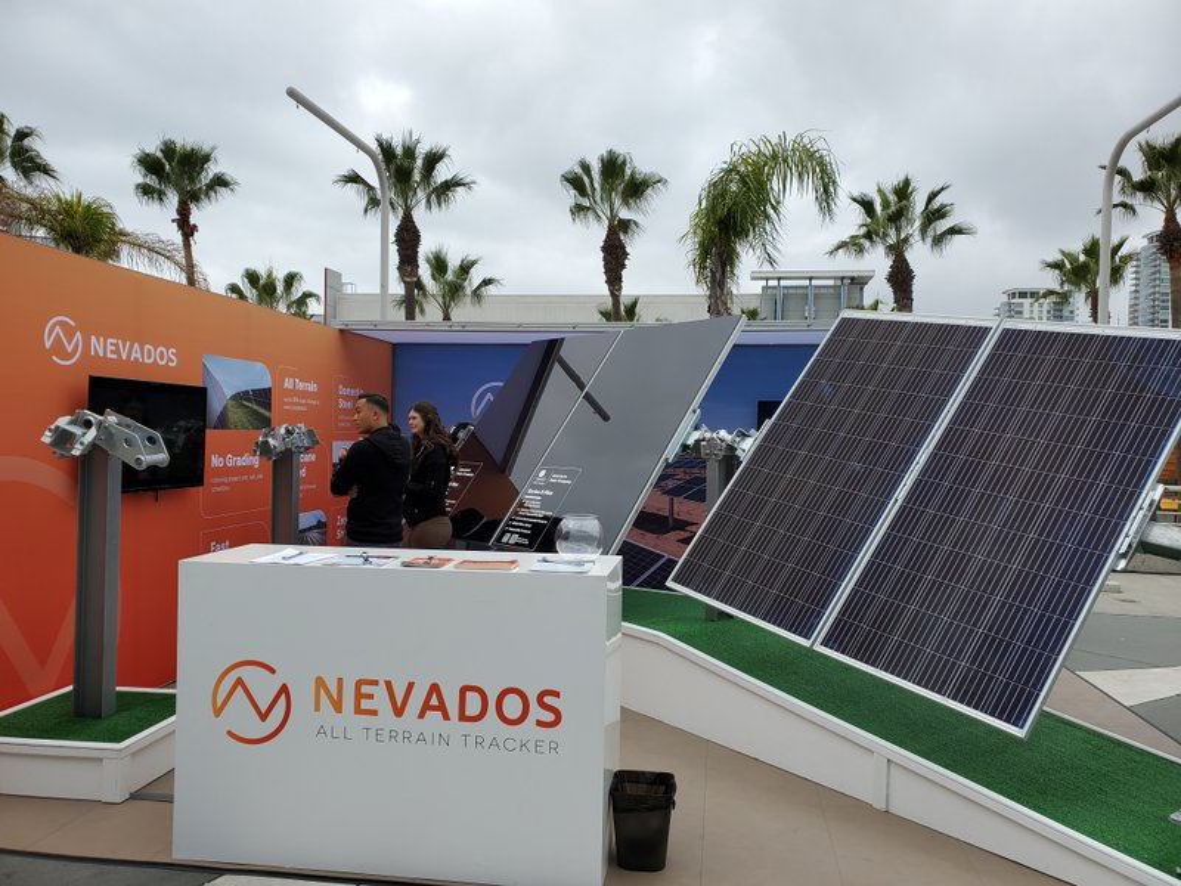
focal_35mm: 26
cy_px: 443
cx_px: 590
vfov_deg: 53.1
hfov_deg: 67.3
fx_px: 887
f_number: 2.4
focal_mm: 4.3
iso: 50
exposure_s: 1/843
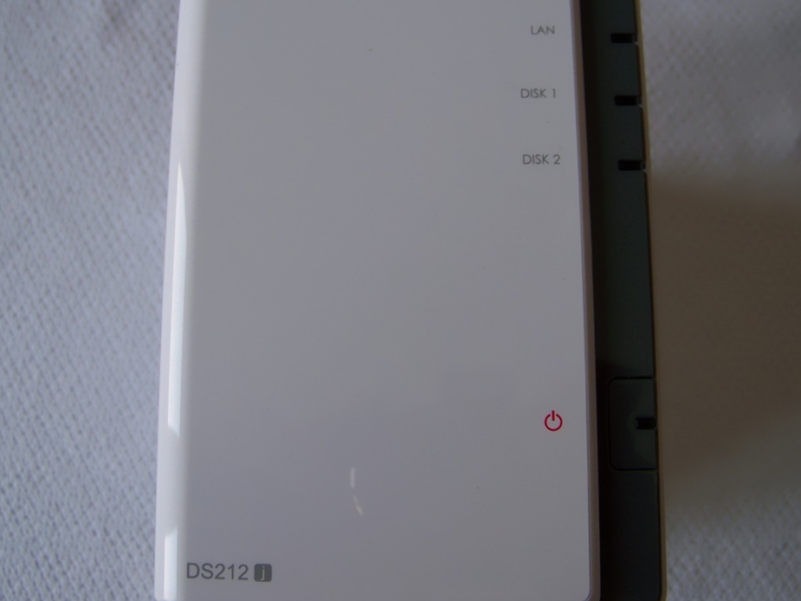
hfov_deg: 40.4
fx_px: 1088
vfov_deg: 30.9
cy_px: 263
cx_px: 365
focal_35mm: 47
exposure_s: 1/40
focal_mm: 5.85
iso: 64
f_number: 2.8
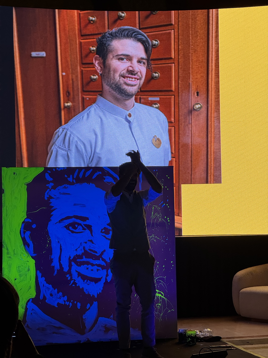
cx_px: 134
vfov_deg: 25.3
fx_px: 795
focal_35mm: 77
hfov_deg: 19.1
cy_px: 179
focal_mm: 9
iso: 125
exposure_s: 1/50
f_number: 2.8
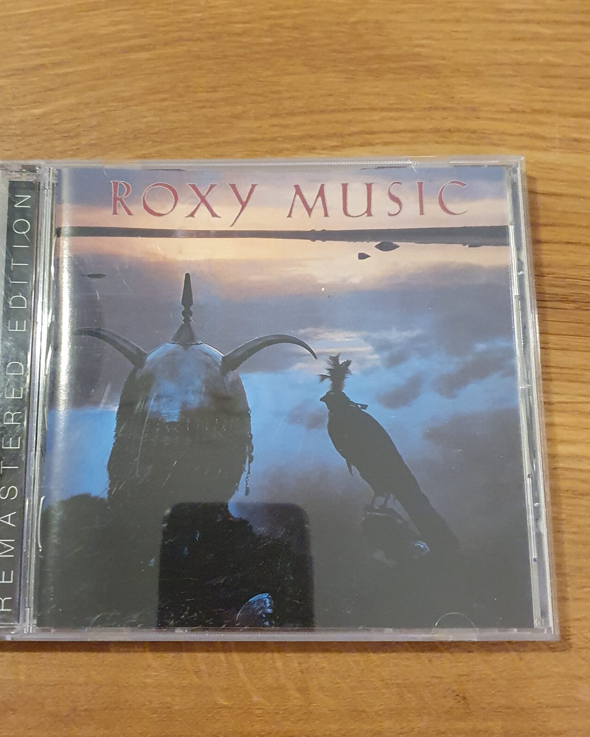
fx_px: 895
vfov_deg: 44.8
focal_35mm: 41
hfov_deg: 36.3
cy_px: 345
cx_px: 229
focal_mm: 4.32
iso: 640
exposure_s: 1/50
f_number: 1.5
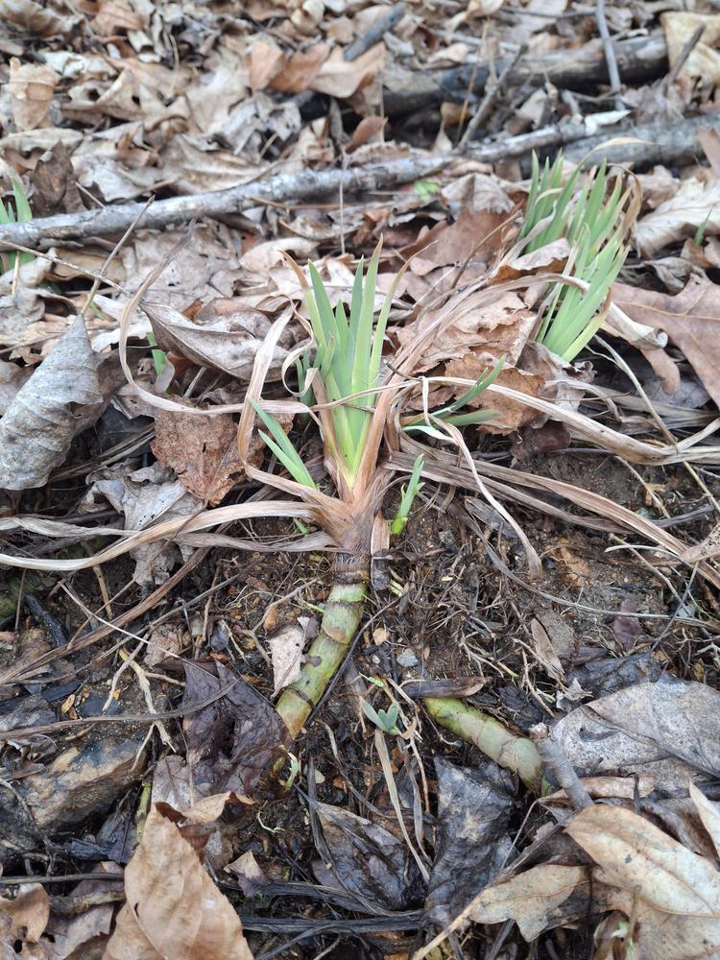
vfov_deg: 69.4
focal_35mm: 25
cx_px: 360
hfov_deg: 54.9
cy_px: 480
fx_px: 693
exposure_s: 1/120
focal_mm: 4.69
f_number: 1.8
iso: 200
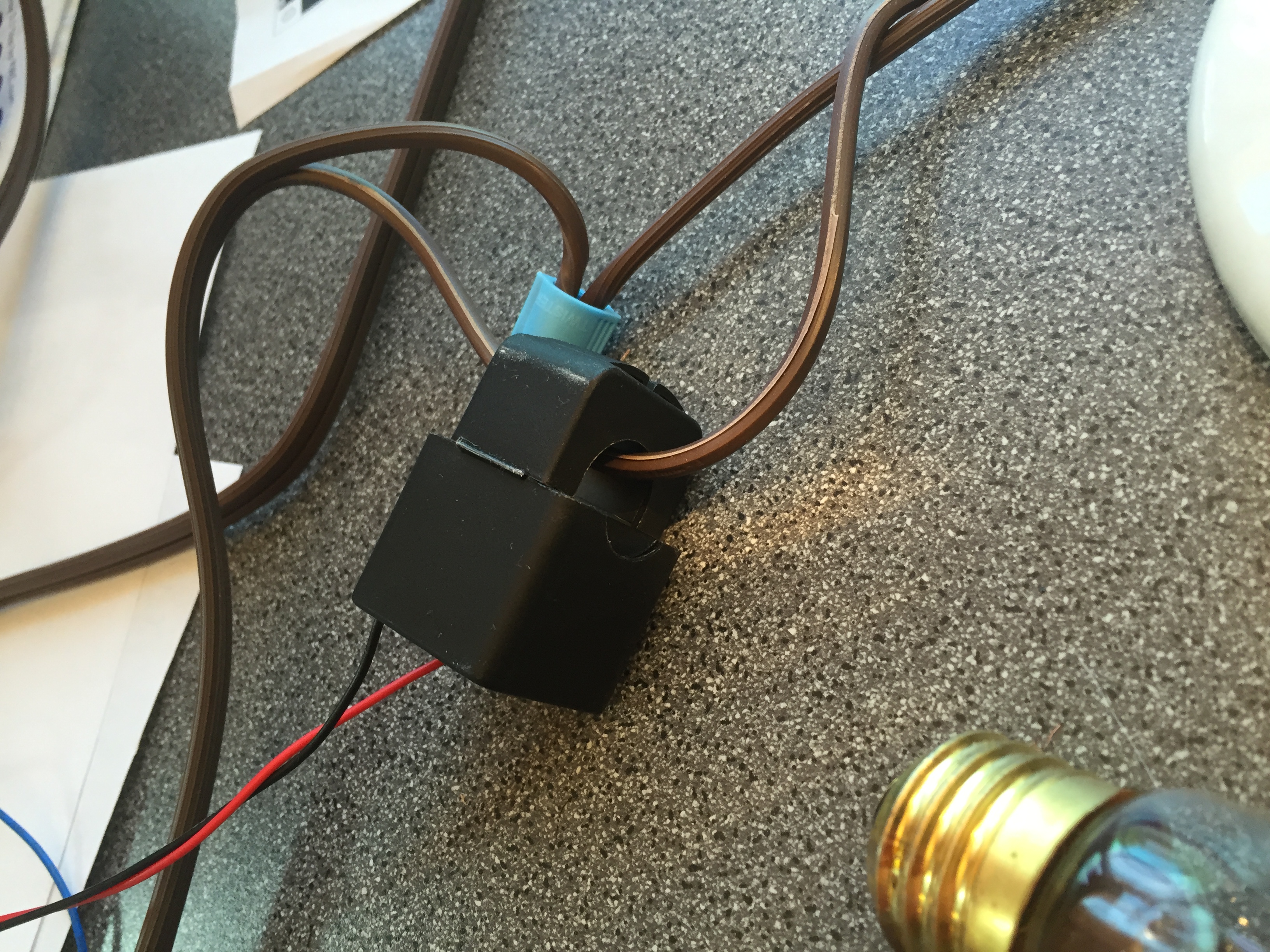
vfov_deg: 48.2
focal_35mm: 29
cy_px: 476
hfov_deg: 61.7
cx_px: 635
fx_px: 1064
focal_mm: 4.15
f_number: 2.2
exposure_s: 1/30
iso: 80
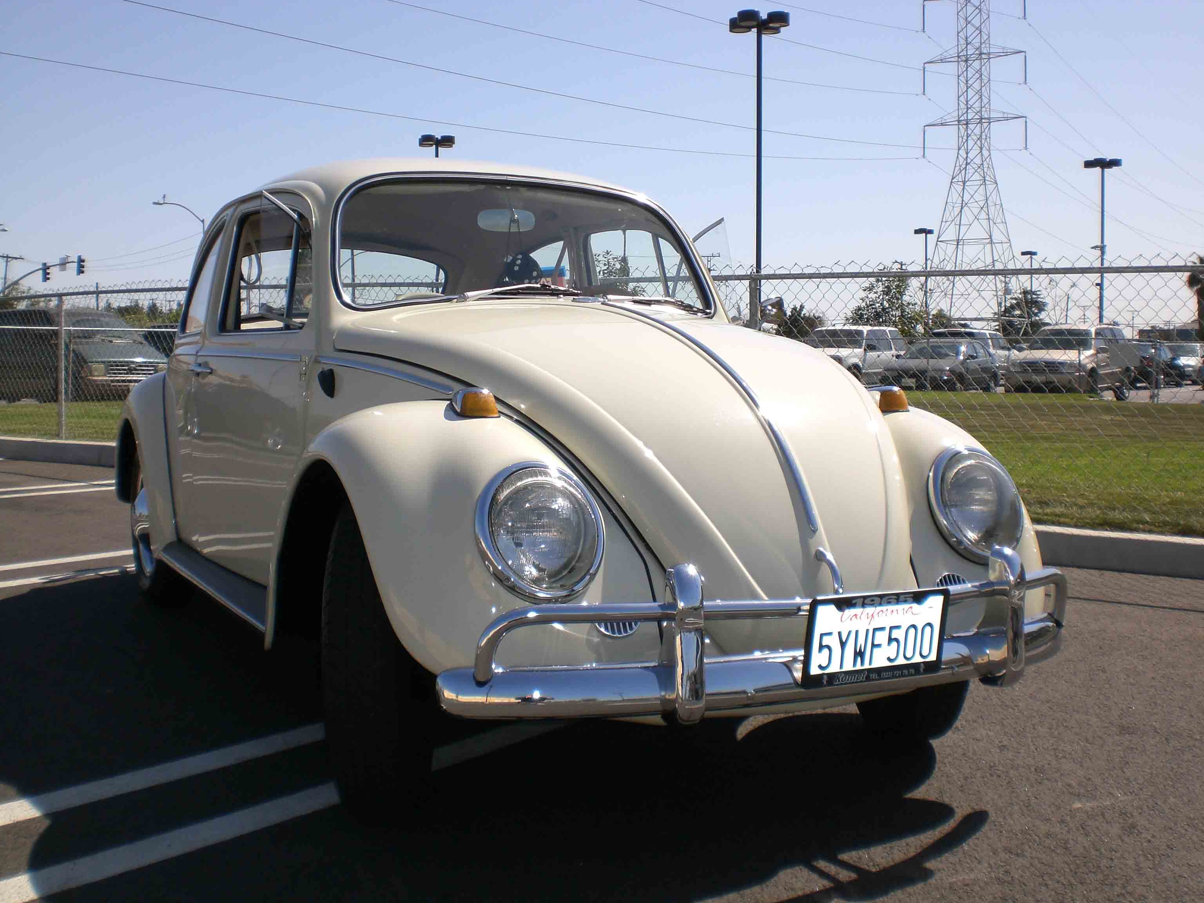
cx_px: 602
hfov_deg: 49.0
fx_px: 1322
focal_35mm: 38
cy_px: 452
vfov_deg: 37.7
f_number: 4.4
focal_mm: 6.3
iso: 50
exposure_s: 1/500
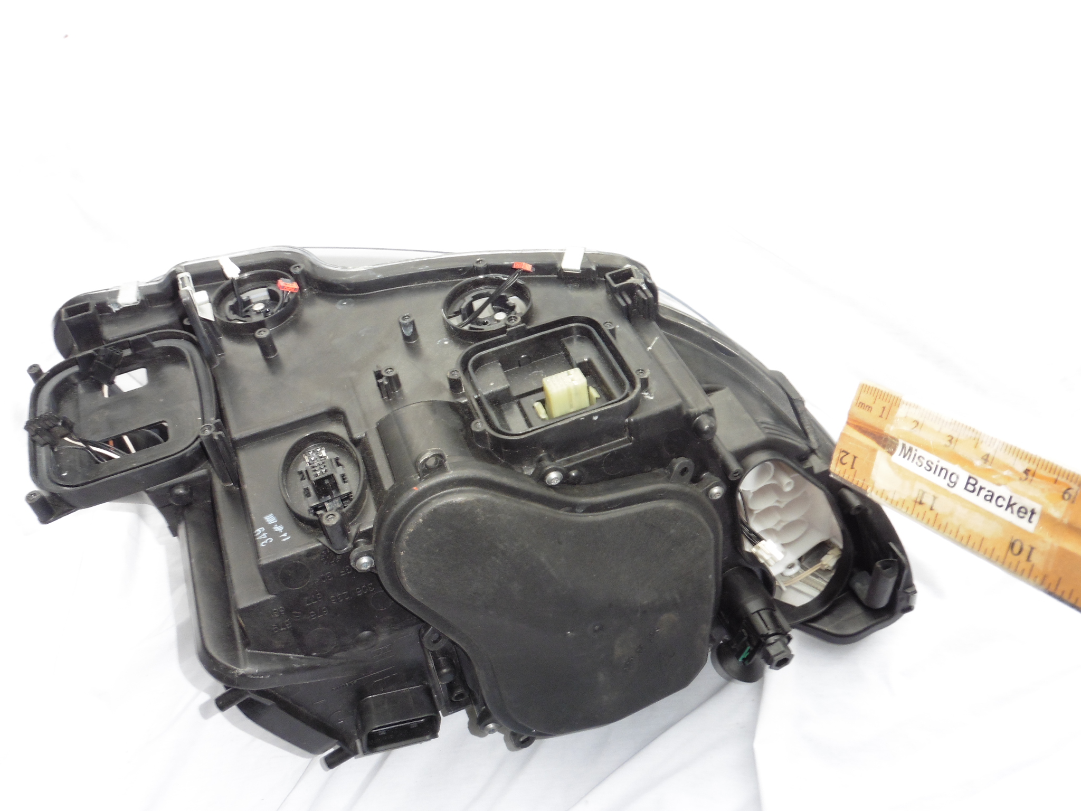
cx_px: 540
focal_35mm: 30
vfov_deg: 46.8
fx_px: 937
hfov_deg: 60.0
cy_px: 406
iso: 160
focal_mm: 5.4
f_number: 4.5
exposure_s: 1/200
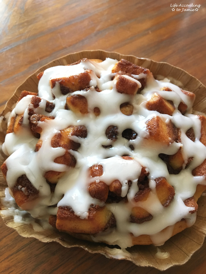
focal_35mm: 29
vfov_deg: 61.7
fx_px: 230
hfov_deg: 48.2
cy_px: 137
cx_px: 103
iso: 200
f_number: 2.2
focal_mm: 4.15
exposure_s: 1/24
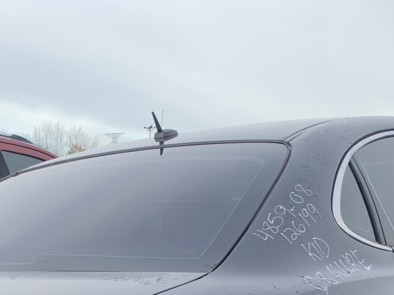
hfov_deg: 25.8
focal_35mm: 75
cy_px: 400
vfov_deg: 18.1
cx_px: 116
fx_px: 854
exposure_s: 1/371
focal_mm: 4.25
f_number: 1.8
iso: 25
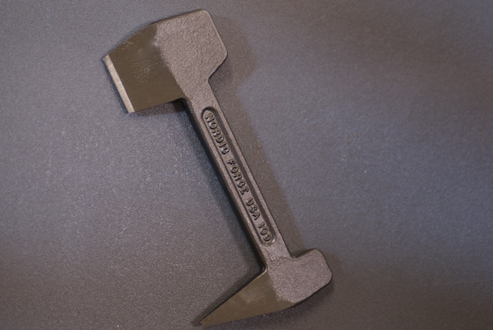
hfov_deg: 27.0
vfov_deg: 18.2
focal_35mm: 75
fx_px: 1028
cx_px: 246
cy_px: 165
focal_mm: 50
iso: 200
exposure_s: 1/10
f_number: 3.2
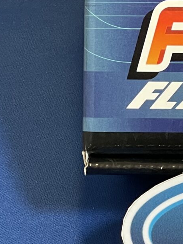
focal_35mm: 218
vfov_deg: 9.0
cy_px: -17
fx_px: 1537
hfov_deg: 6.6
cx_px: 347
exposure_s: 1/60
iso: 160
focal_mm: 6
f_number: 2
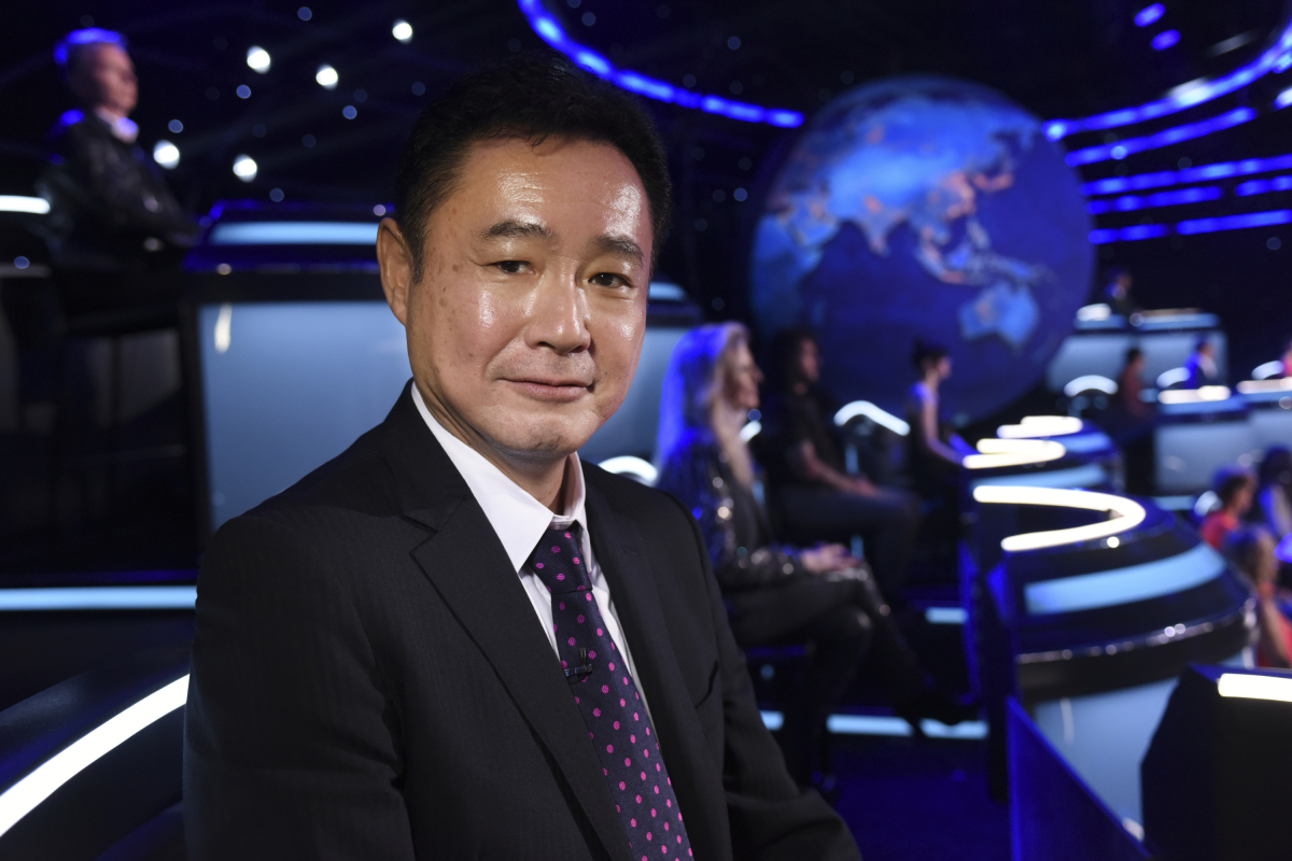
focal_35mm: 38
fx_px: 1364
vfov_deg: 35.1
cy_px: 430
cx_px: 646
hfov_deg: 50.7
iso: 2000
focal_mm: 38
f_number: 4.5
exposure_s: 1/160
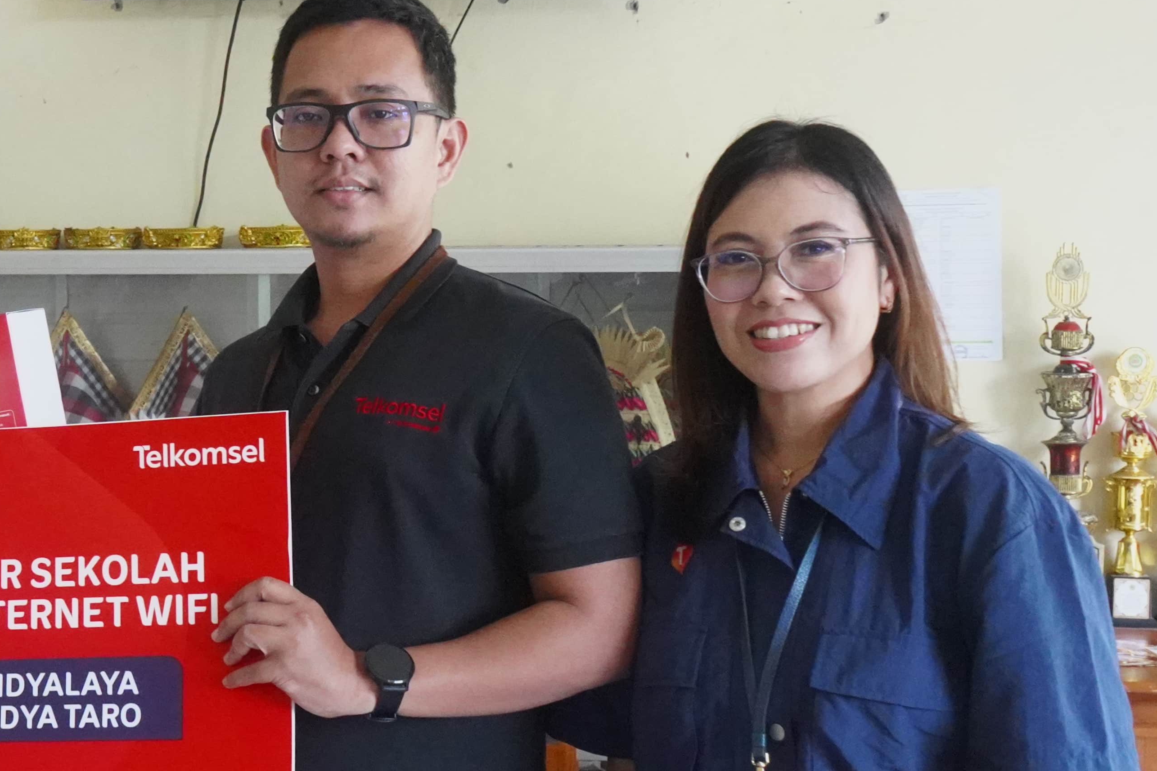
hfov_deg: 25.6
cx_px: 135
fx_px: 2475
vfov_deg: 17.7
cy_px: 426
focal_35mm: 77
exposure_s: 1/125
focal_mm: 33
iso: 12800
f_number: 13
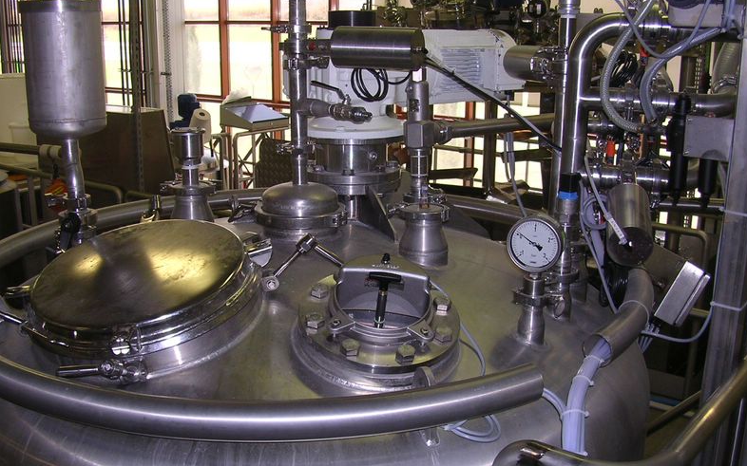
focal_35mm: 41
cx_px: 379
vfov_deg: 31.2
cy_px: 251
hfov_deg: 48.2
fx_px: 835
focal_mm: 5.8
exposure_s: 1/60.1
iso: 100
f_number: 2.8
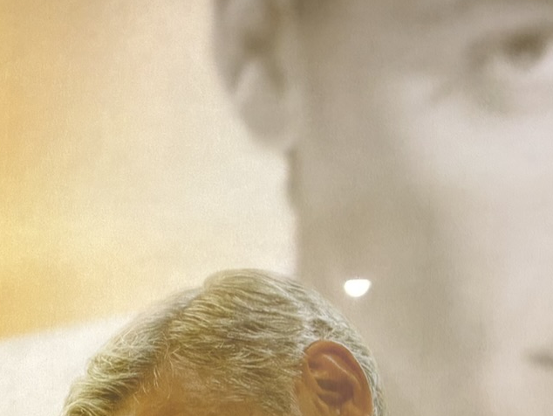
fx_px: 1310
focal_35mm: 82
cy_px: 466
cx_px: -51
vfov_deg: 17.4
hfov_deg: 22.5
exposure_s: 1/50
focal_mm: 5.96
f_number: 1.6
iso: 160
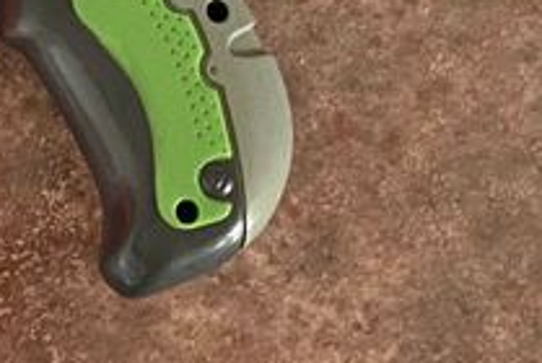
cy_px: -194
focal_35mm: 155
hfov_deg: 12.6
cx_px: -265
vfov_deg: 8.7
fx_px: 2337
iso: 500
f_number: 1.8
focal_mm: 4.25
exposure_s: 1/41
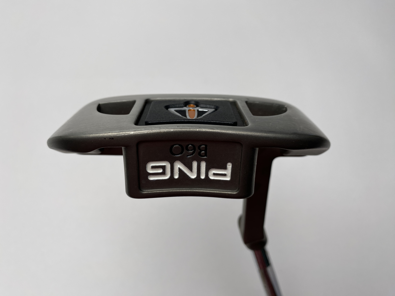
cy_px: 148
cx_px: 198
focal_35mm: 25
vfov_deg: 54.9
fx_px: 285
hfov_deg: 69.4
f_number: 1.8
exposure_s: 1/367
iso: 32
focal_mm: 4.25
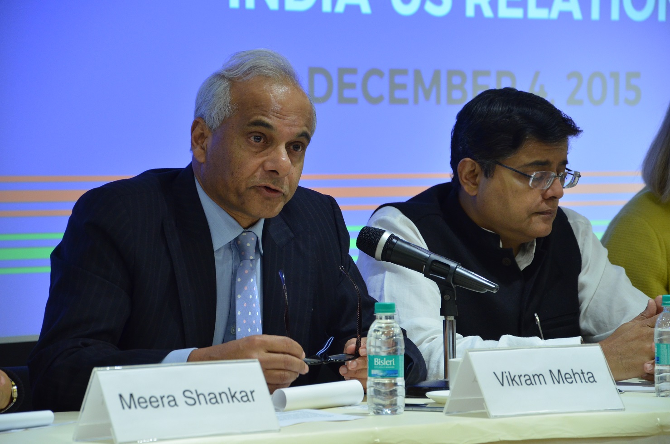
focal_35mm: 158
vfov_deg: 8.7
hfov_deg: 13.1
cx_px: 335
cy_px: 222
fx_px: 2926
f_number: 5.6
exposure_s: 1/50
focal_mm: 105
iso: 1250
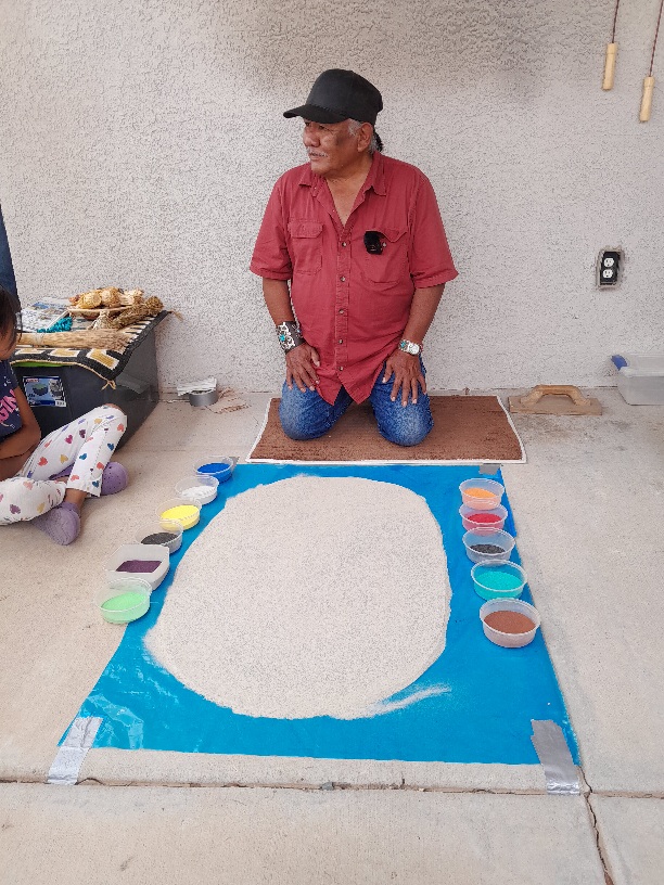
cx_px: 332
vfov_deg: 65.3
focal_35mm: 27
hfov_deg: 51.4
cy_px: 442
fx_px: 691
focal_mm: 4
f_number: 1.8
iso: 40
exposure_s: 1/50
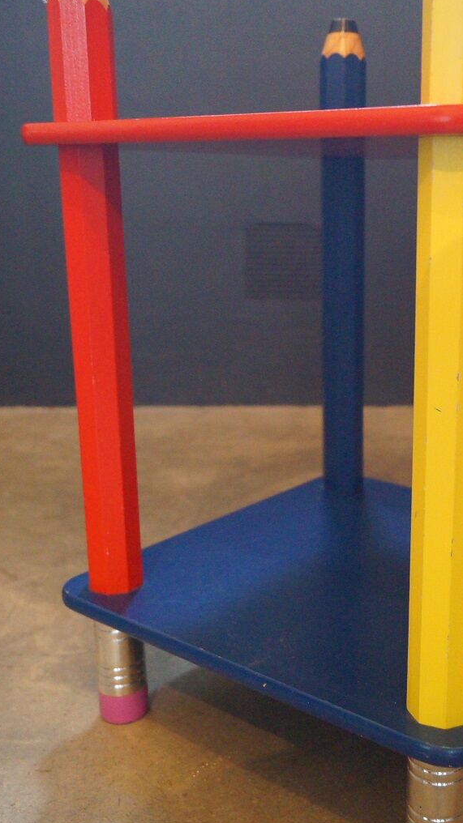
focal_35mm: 41
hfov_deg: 28.4
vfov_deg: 49.4
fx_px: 895
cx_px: 366
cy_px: 405
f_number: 3.5
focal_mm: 18
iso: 3200
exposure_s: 1/40
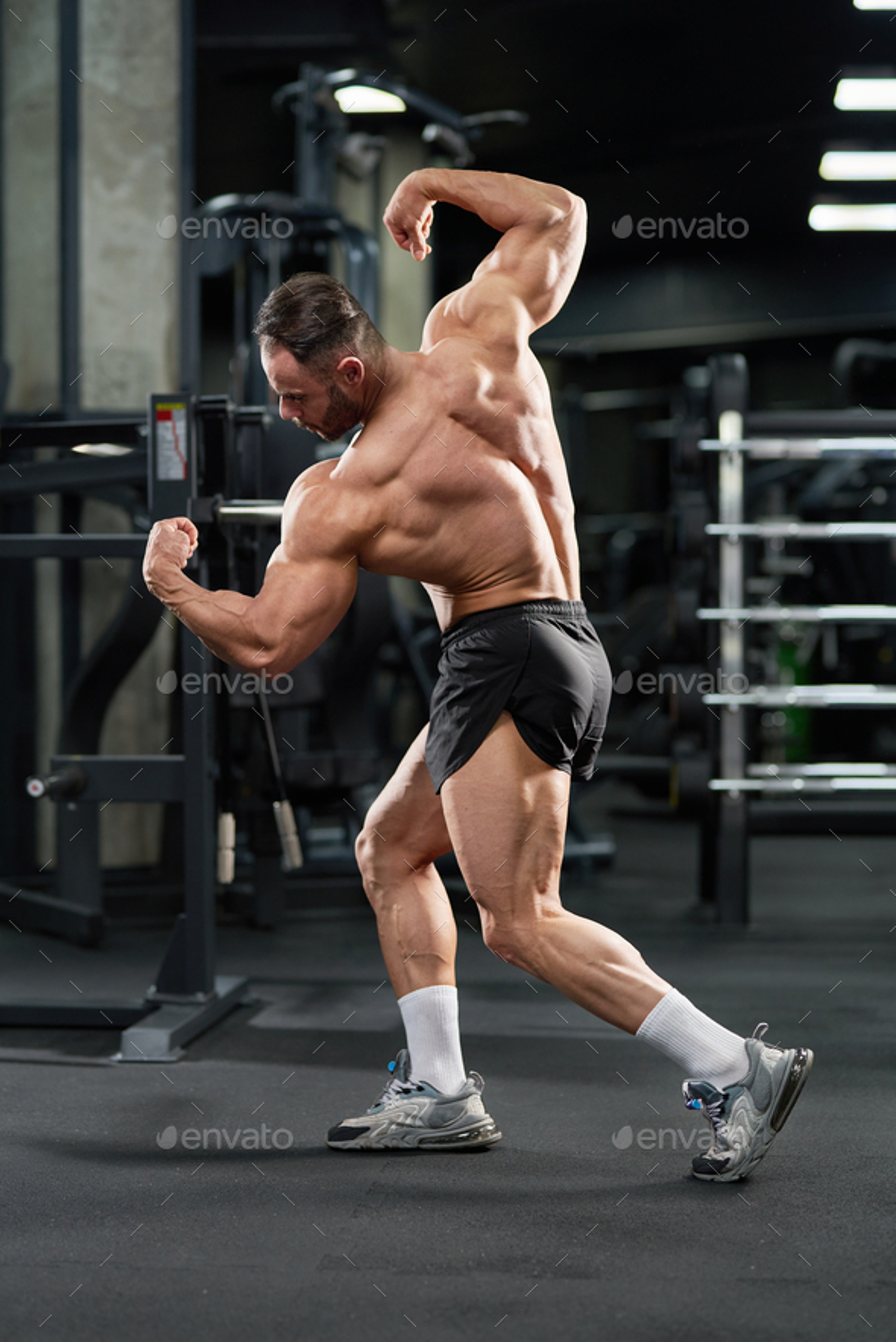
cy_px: 671
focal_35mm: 85
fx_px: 3171
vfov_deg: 23.9
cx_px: 448
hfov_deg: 16.1
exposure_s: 1/160
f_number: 2
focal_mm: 85
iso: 400
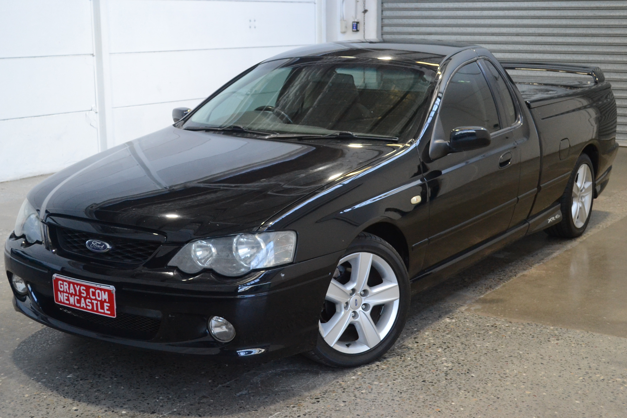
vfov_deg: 26.0
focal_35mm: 52
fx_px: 905
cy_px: 211
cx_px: 312
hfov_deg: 38.2
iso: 1600
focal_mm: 34
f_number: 5
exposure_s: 1/160
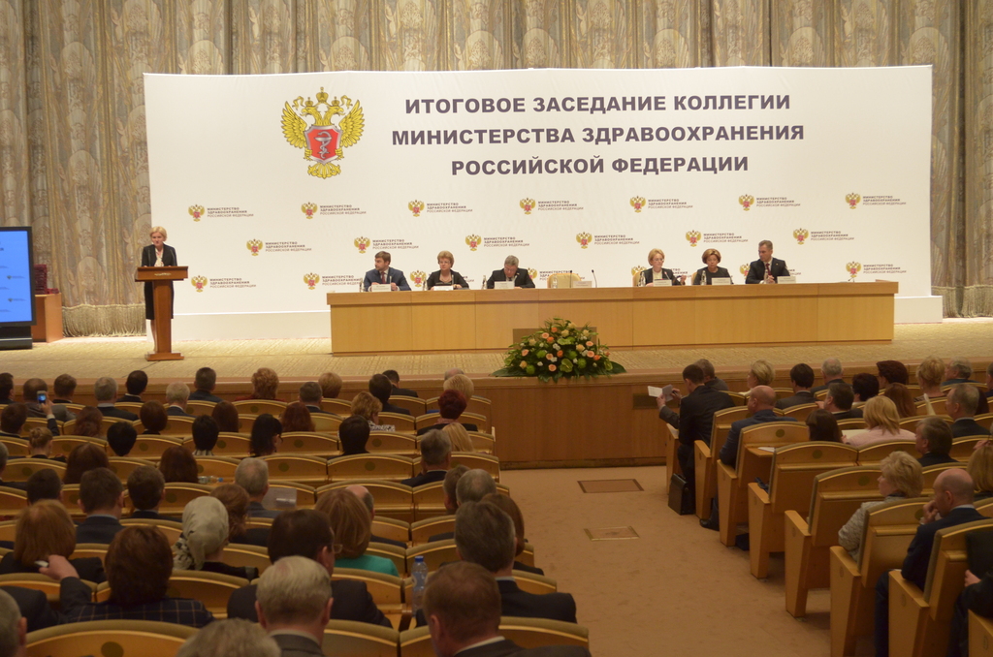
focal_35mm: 45
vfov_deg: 29.7
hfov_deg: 43.7
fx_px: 1239
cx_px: 496
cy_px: 328
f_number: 5
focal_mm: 30
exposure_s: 1/100
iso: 1600
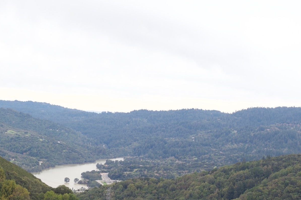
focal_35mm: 84
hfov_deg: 24.0
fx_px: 702
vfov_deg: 16.1
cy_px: 164
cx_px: 86
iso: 400
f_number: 9
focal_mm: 50
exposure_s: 1/200
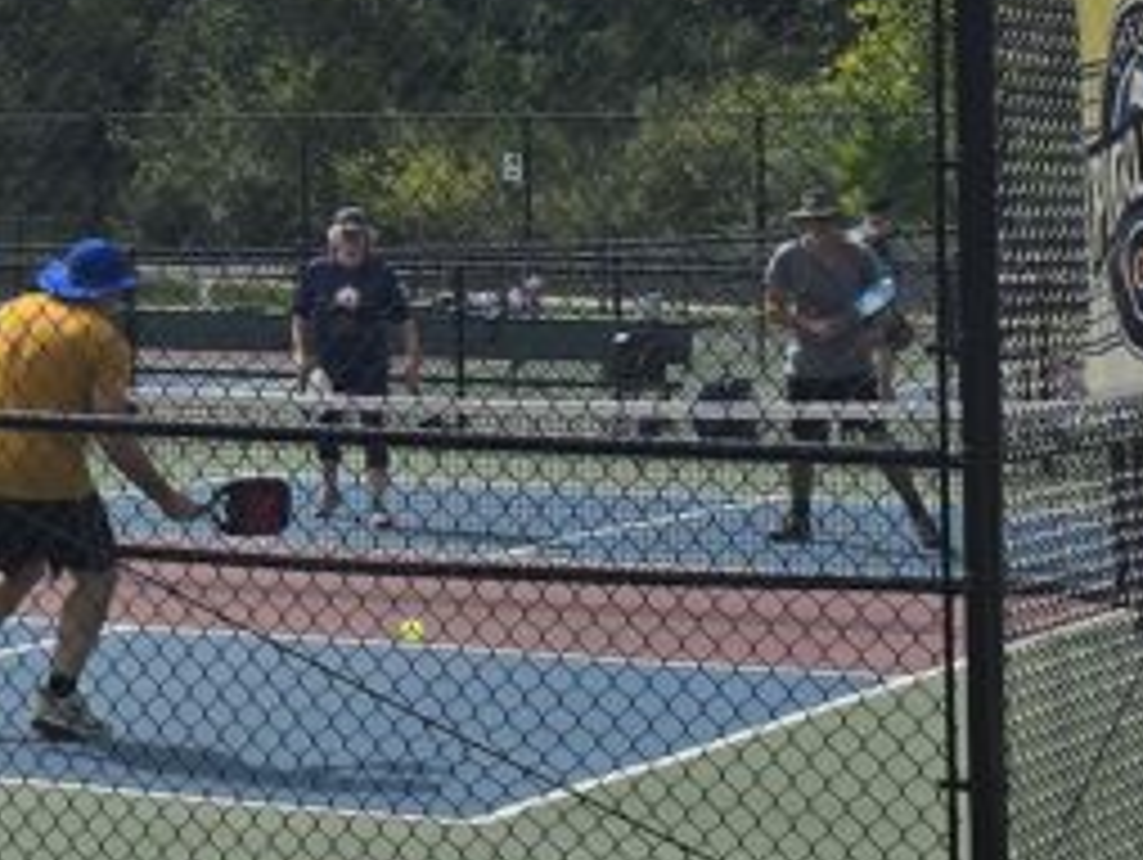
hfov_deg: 13.0
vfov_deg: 10.6
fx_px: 4594
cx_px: -801
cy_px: 0
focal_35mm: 139
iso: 12
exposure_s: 1/1946
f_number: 1.7
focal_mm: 6.3
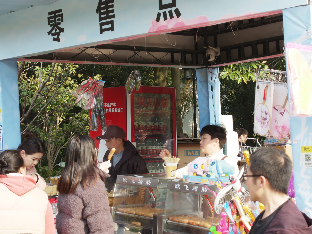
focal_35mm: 80
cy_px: 117
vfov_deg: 18.4
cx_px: 156
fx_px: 721
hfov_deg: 24.4
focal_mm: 40
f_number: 5.6
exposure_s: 1/200
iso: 200
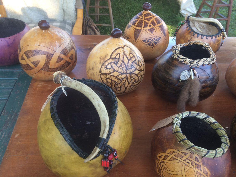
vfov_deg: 48.2
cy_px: 88
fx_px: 198
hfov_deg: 61.7
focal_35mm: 29
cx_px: 118
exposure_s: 1/60
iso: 32
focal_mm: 4.15
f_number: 2.2
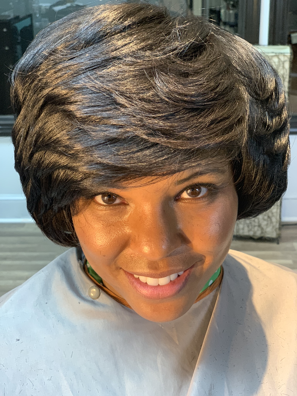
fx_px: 595
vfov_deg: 36.8
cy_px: 198
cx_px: 148
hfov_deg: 28.0
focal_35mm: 52
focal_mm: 6
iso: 250
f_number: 2.4
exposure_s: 1/60
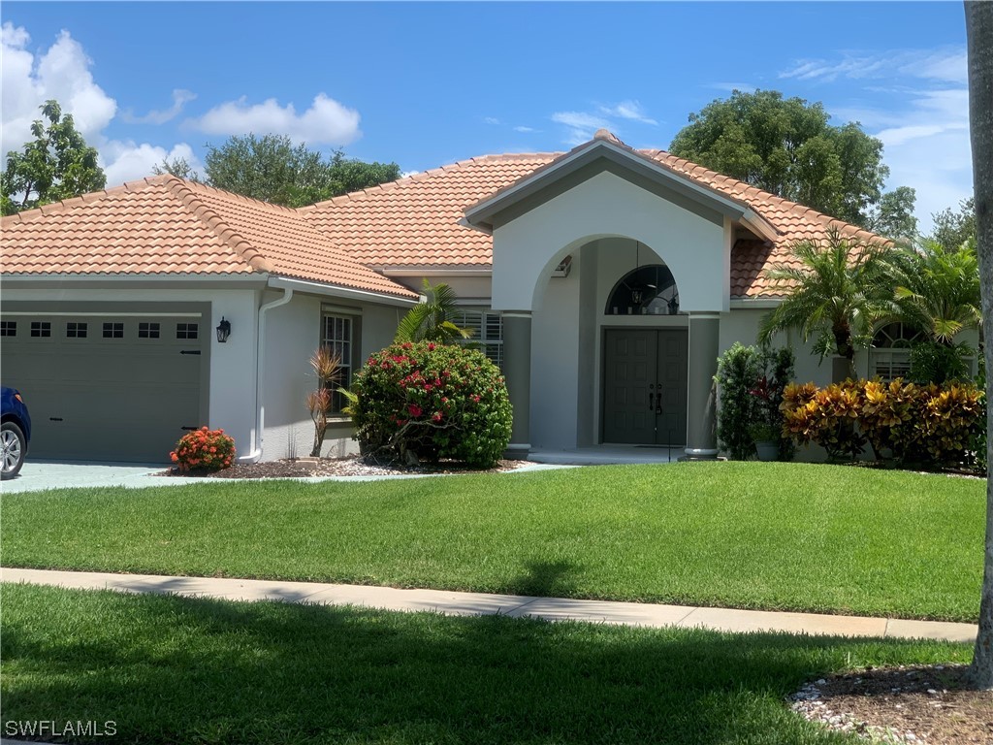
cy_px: 372
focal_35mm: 52
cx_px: 496
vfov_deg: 28.0
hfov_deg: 36.8
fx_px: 1492
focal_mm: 6
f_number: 2.4
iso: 16
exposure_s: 1/1043
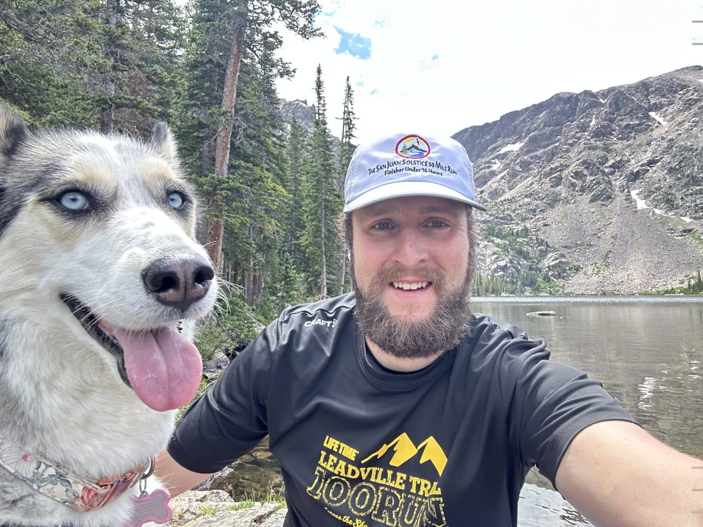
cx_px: 352
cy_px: 264
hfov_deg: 73.9
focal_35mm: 23
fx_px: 467
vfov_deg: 58.9
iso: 25
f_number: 1.9
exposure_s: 1/195
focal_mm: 2.69
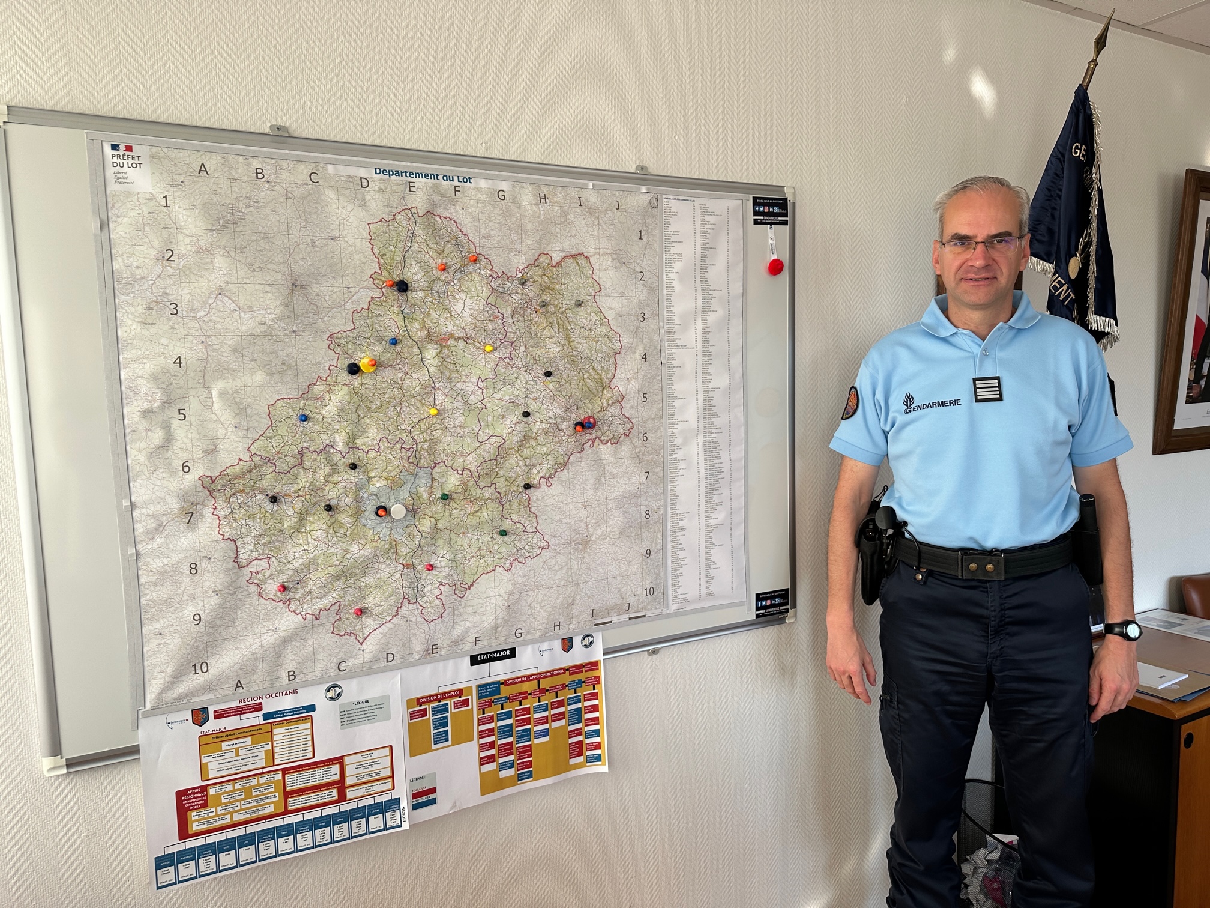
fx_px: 839
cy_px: 454
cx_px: 605
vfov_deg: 56.8
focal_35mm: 24
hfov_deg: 71.6
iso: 80
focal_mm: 6.86
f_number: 1.78
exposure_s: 1/246
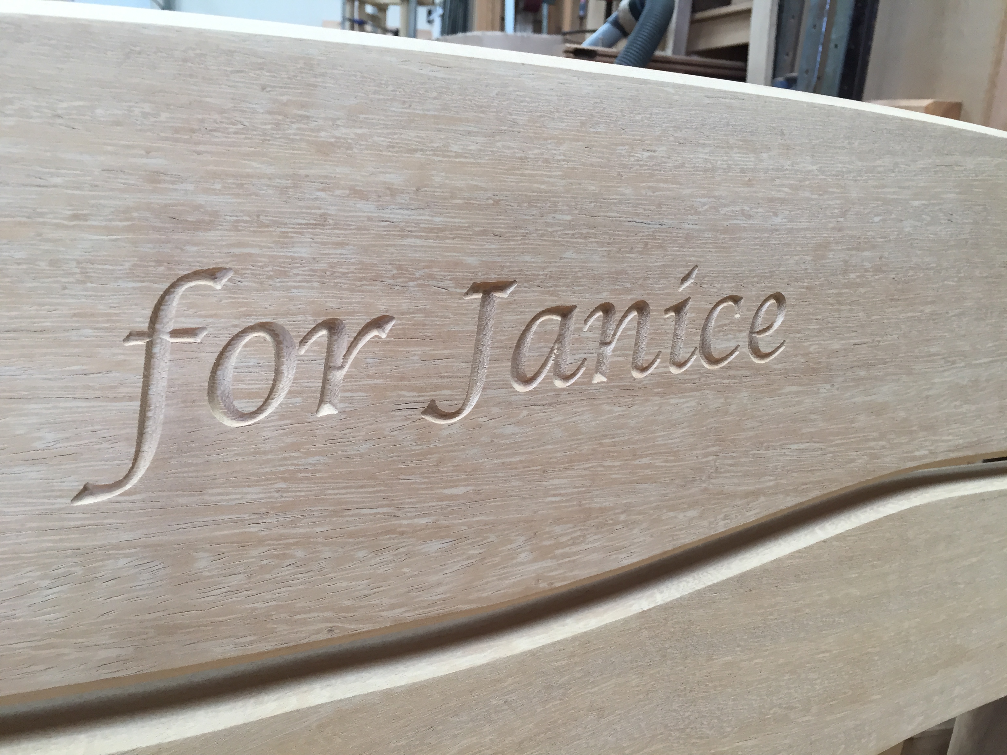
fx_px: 844
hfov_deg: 61.7
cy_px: 378
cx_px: 504
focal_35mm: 29
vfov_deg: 48.2
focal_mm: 4.15
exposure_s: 1/33
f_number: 2.2
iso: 32
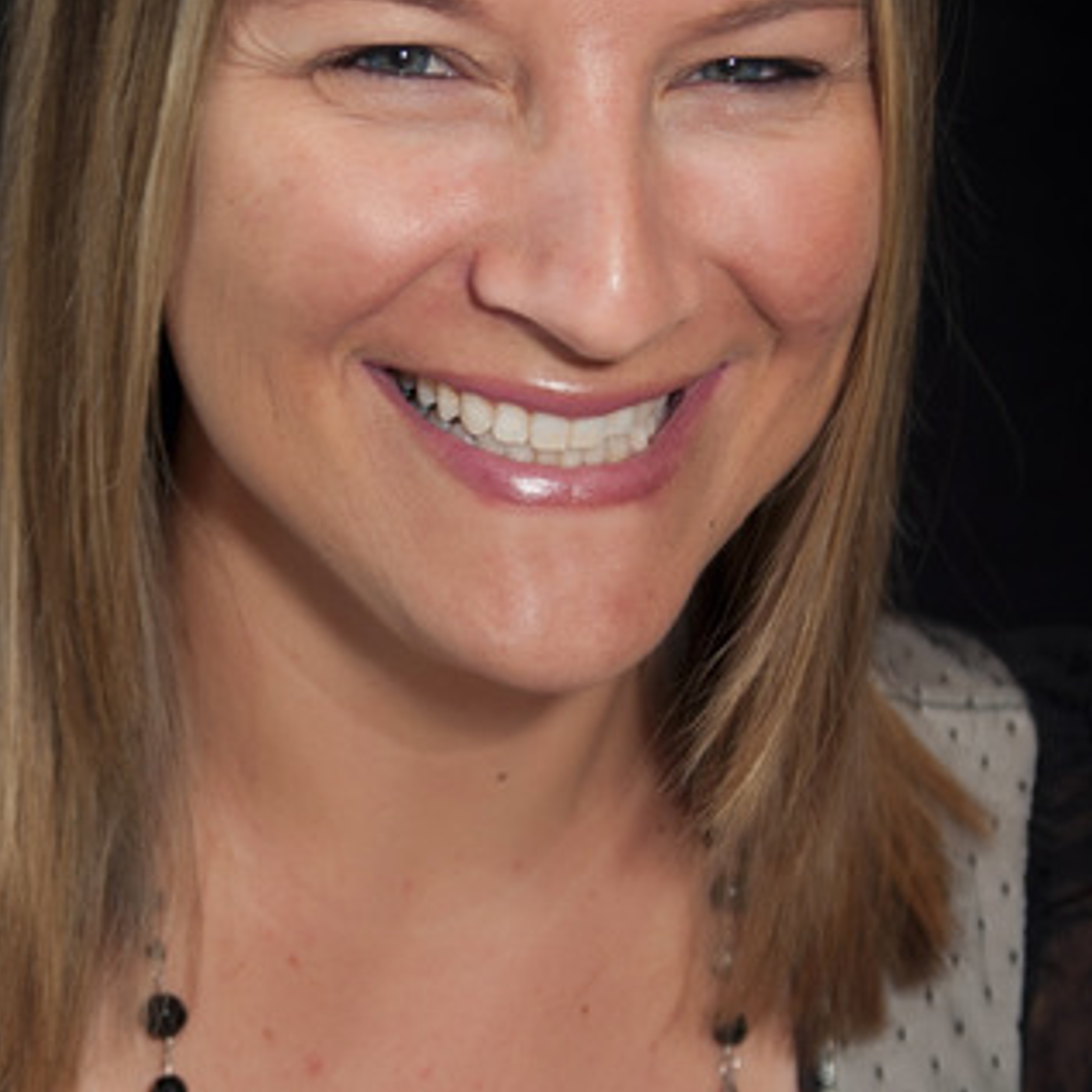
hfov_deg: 12.9
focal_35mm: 135
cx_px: 310
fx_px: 4818
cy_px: 801
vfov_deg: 12.9
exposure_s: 1/60
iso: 250
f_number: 3.5
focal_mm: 36
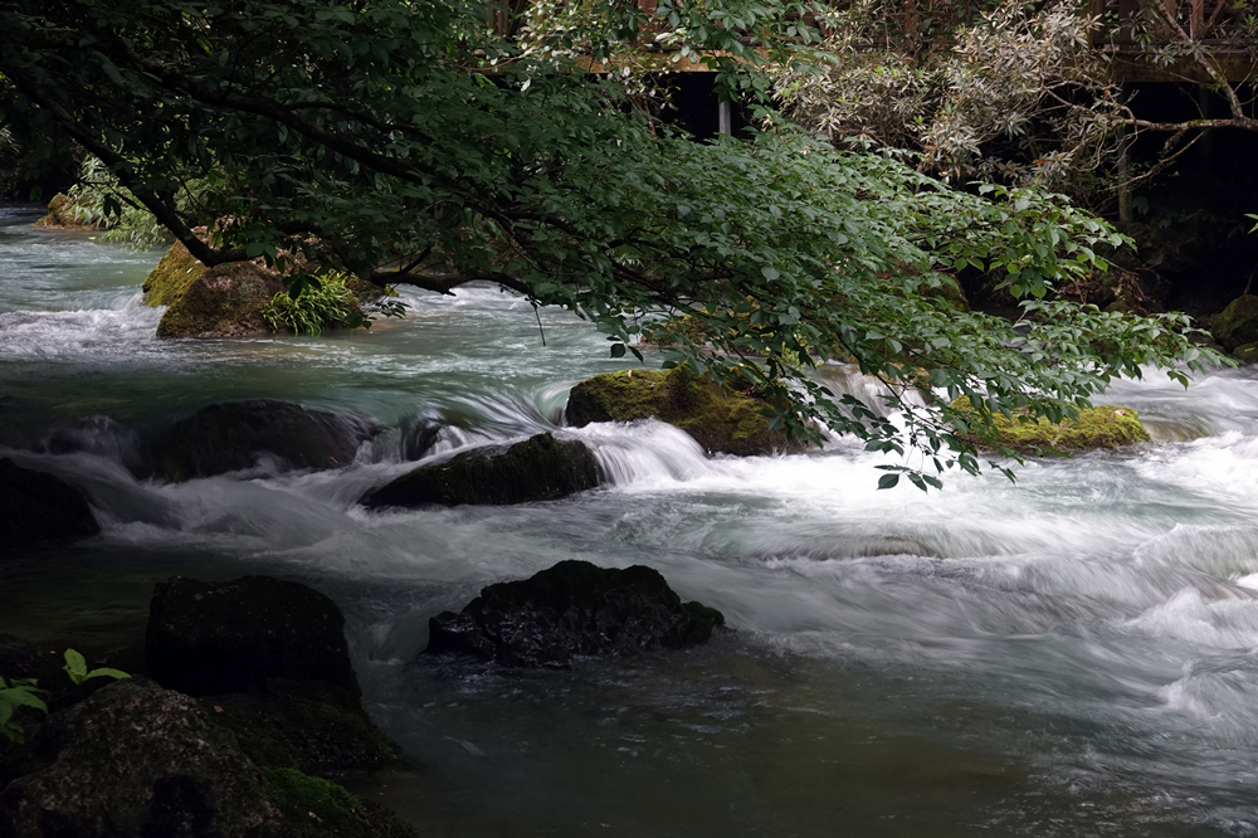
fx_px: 2829
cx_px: 629
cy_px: 419
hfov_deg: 25.1
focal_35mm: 81
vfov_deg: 16.8
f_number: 4
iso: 100
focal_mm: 29.69
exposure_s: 1/10
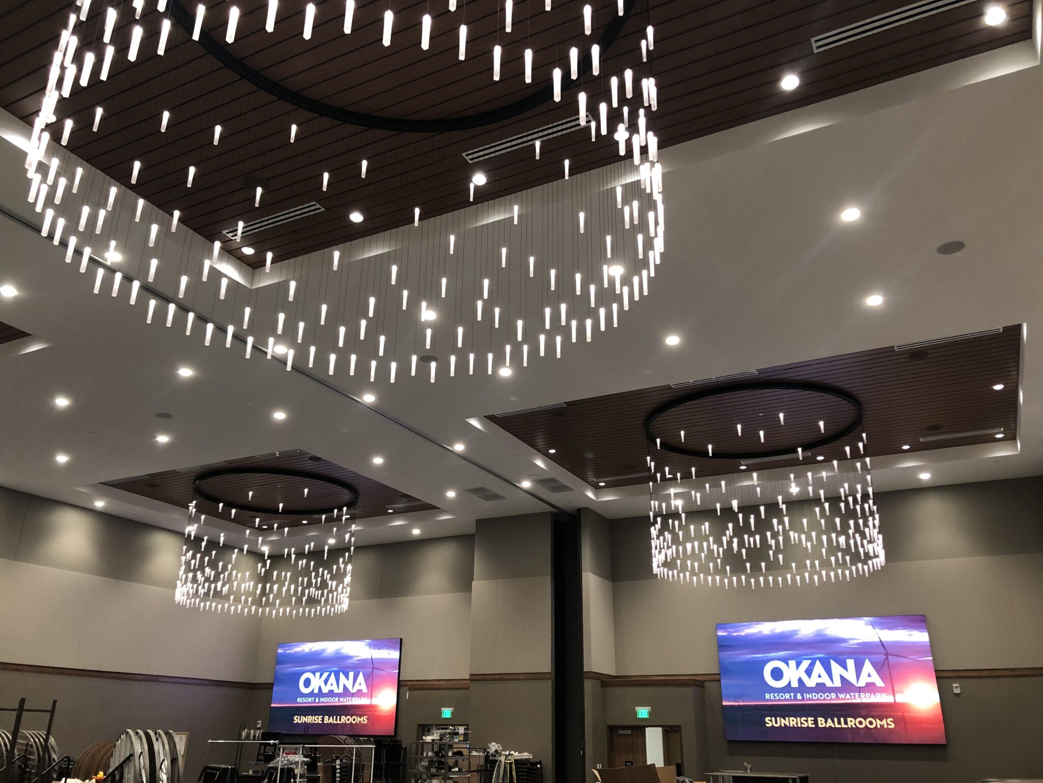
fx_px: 844
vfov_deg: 49.7
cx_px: 522
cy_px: 392
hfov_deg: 63.4
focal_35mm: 28
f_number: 1.8
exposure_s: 1/18
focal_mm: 3.99
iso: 40
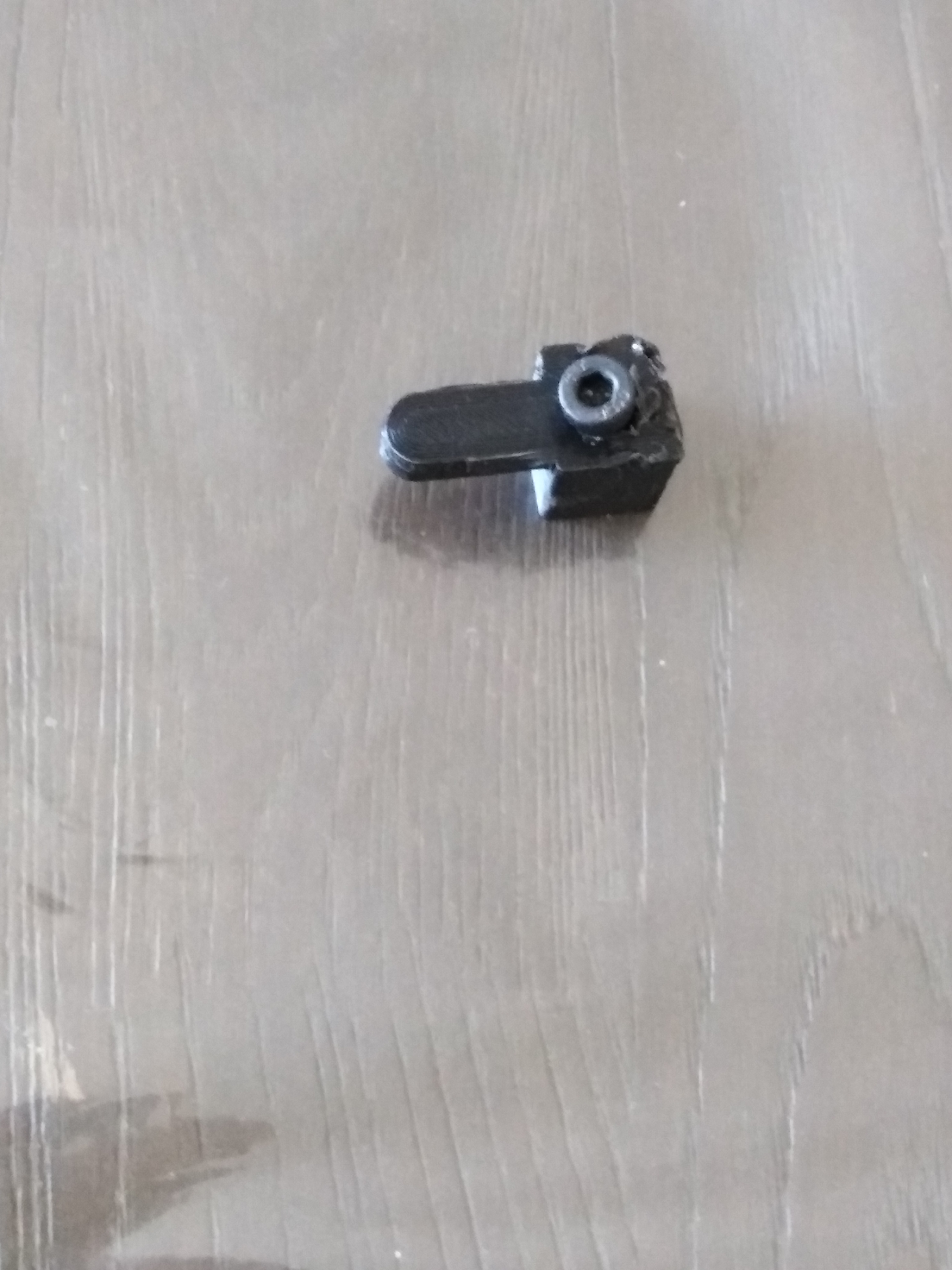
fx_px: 953
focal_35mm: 26
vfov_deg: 67.3
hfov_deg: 53.1
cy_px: 635
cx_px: 476
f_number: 2.2
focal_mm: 3.46
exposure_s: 1/20
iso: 476
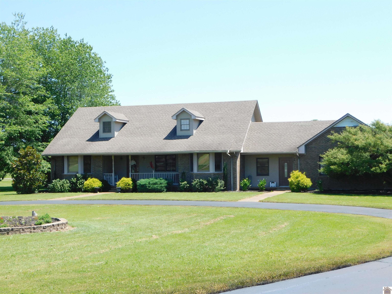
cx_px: 196
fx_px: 578
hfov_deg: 37.5
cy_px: 147
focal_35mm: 51
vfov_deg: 28.6
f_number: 3.8
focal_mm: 9
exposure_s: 1/400
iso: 125
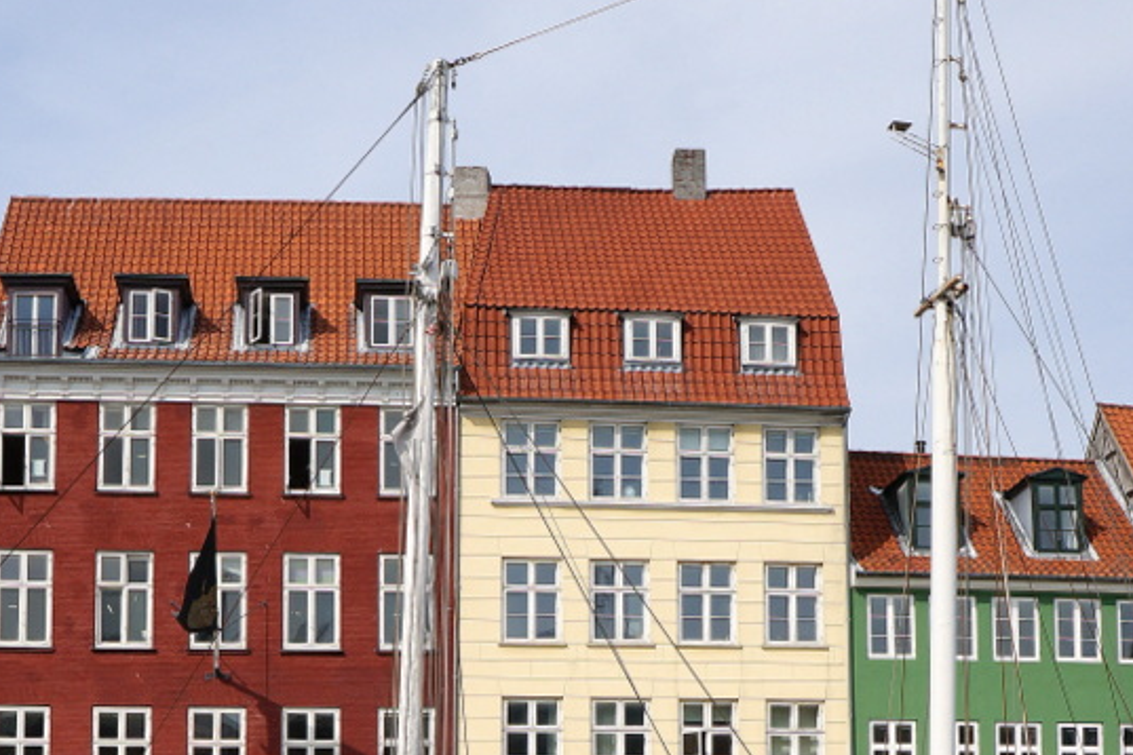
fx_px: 2108
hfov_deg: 30.1
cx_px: 559
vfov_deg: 19.5
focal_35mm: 67
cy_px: 810
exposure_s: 1/160
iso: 100
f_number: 13
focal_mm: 20
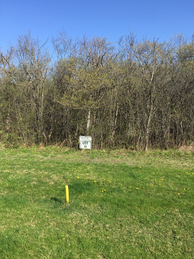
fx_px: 217
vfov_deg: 61.7
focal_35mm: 29
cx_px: 97
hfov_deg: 48.2
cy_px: 130
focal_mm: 4.15
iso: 32
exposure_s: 1/1236
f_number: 2.2
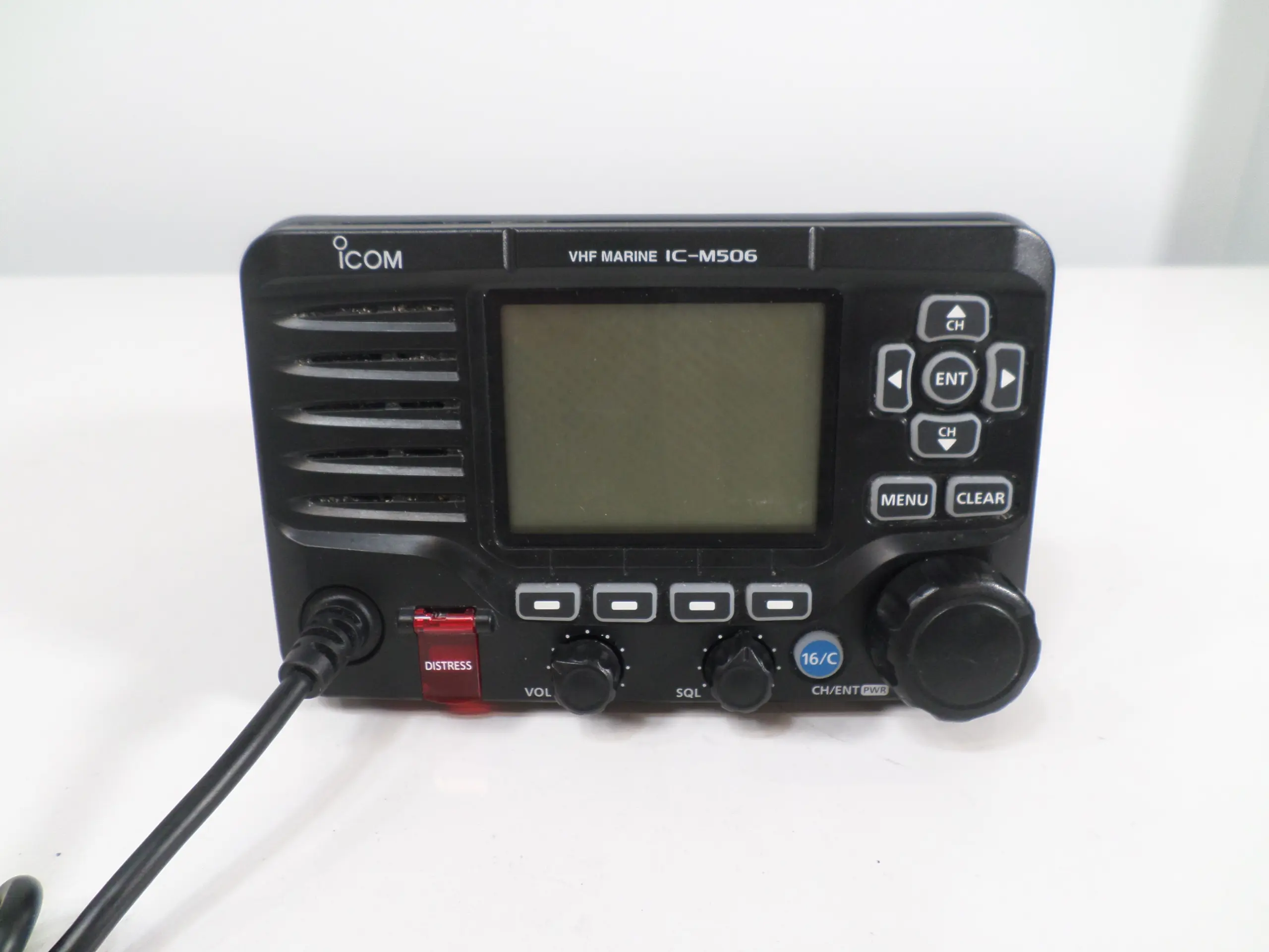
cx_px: 634
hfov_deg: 69.4
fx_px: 916
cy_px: 476
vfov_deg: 54.9
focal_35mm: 25
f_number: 2.5
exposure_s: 1/30
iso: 120
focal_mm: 4.5
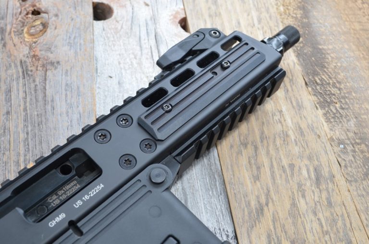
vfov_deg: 39.8
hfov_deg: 57.3
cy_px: 122
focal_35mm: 33
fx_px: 338
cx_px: 184
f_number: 8
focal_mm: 22
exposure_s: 1/25
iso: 200
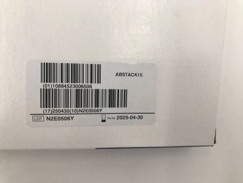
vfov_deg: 49.7
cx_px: 122
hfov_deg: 63.4
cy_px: 92
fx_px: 197
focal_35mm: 28
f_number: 1.8
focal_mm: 3.99
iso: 20
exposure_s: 1/30
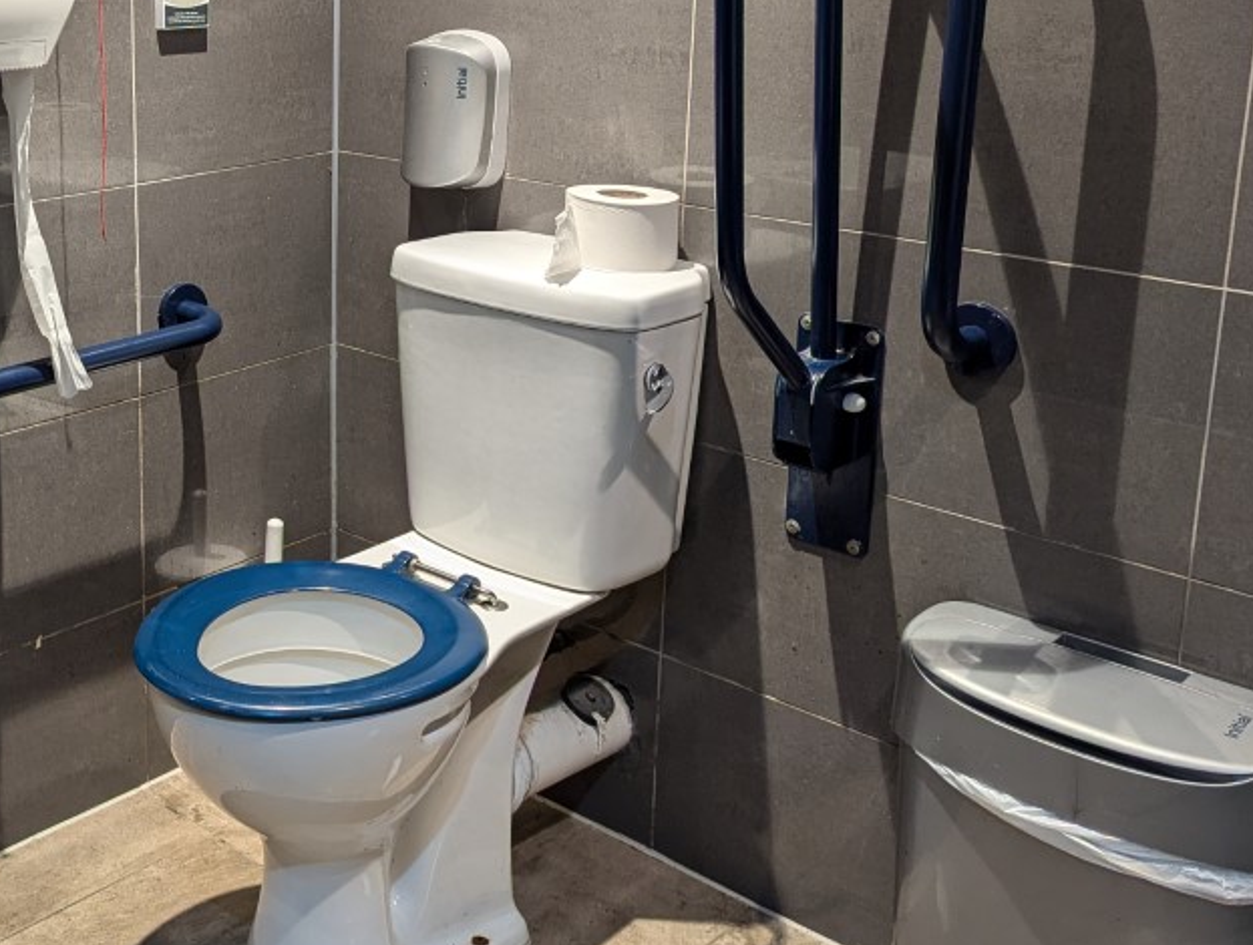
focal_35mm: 46
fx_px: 1669
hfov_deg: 39.2
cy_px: 251
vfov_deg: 31.1
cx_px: 214
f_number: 1.85
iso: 107
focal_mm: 6.81
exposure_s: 1/25
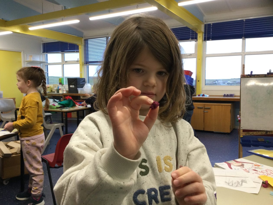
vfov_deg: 45.4
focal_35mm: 31
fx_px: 244
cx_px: 136
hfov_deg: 58.4
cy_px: 102
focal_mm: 3.3
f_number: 2.4
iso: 100
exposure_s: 1/33
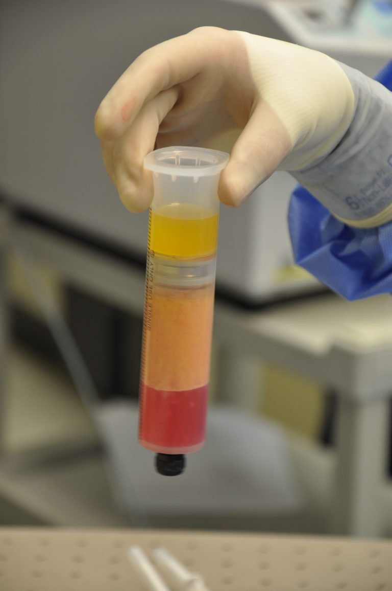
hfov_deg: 8.7
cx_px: 196
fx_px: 2578
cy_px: 296
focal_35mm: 158
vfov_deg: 13.1
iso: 200
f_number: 5.6
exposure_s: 1/15
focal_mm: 105
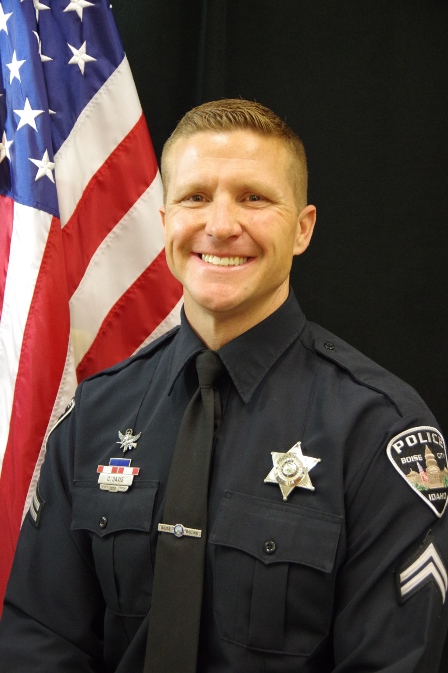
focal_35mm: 60
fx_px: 1122
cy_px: 336
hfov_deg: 22.6
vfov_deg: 33.4
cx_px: 224
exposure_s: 1/30
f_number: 4.5
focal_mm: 40
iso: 3200
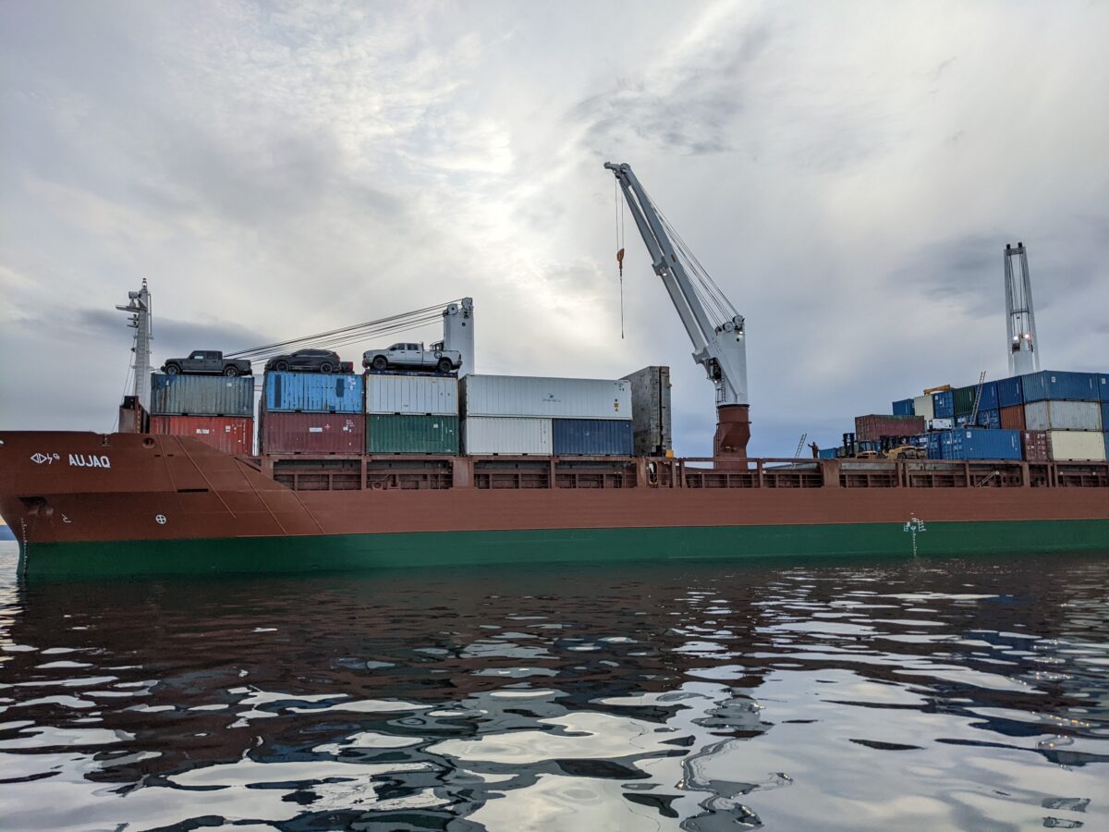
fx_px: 865
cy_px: 416
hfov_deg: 65.3
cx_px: 554
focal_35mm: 27
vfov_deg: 51.4
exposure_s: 1/1235
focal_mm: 4.38
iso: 72
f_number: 1.73
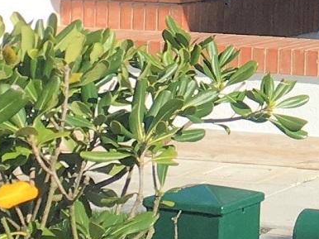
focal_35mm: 188
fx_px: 1731
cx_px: 536
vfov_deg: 7.7
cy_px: -162
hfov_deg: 10.1
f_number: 2.2
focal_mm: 4.15
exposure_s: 1/1282
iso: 25
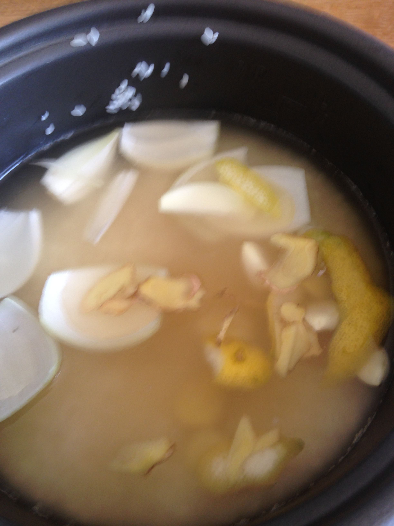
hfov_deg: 42.9
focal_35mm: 33
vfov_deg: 55.4
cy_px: 263
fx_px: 501
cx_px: 197
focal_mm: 4.12
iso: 50
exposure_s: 1/20
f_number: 2.4
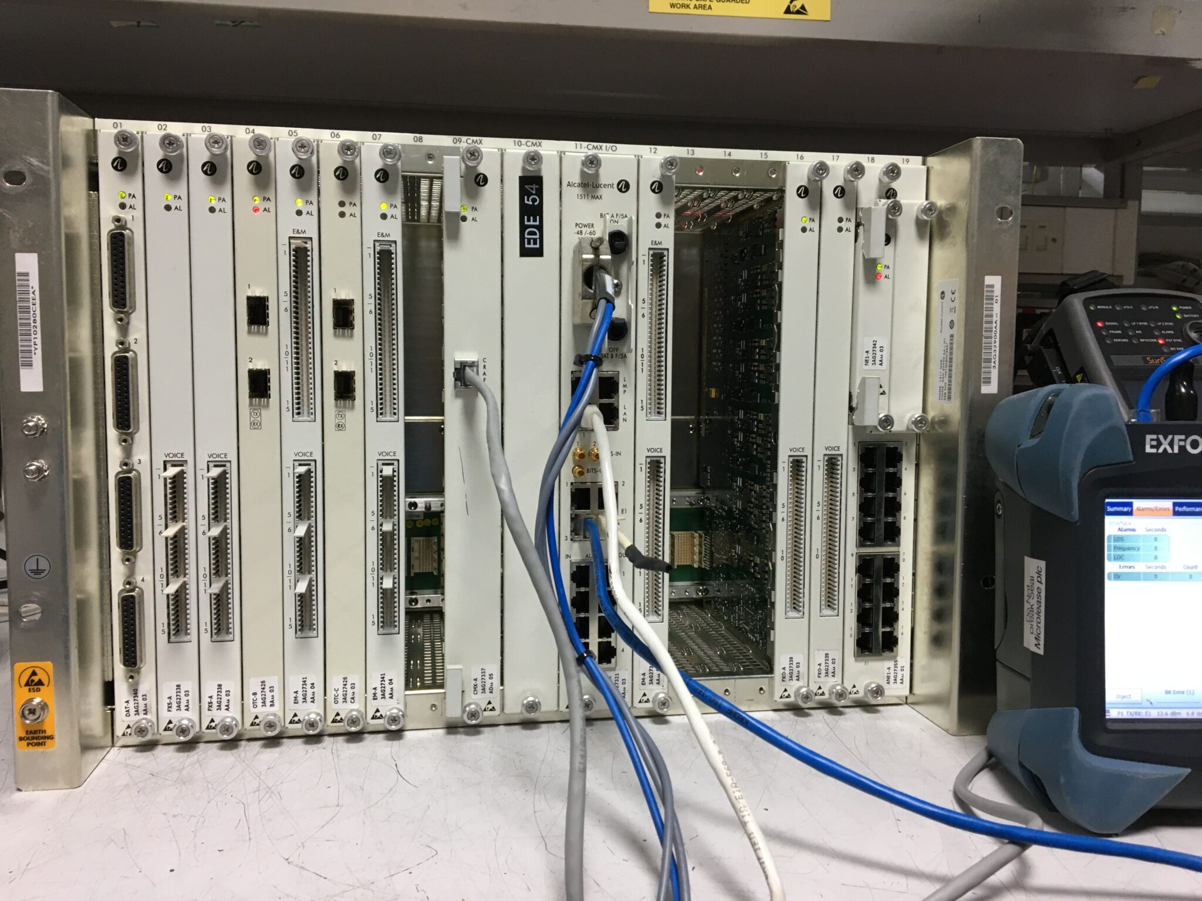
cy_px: 450
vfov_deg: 48.2
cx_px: 601
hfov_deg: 61.7
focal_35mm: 29
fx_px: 1007
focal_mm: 4.15
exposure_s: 1/33
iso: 100
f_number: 2.2
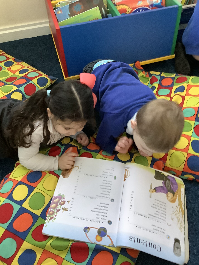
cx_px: 98
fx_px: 261
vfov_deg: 53.9
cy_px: 120
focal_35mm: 34
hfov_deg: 41.8
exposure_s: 1/33
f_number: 2.4
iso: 250
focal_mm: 3.3
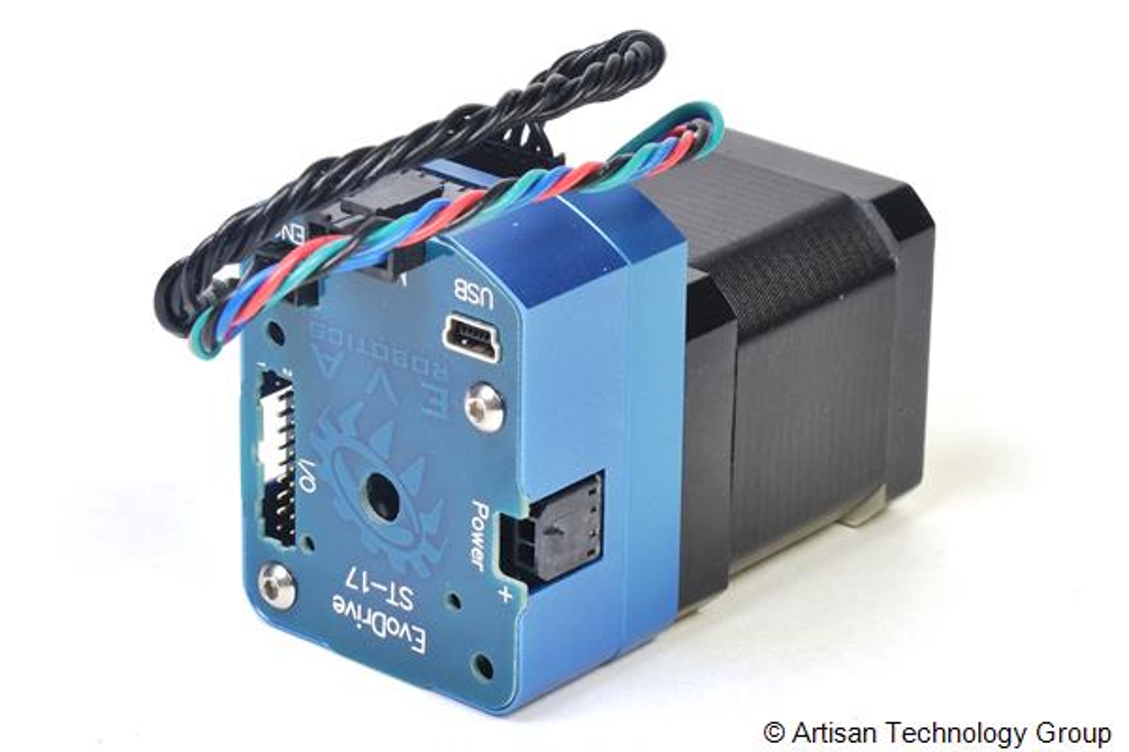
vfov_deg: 16.6
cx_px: 564
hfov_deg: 24.6
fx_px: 2587
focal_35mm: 82
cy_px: 376
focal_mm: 55
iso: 200
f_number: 13
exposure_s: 1/200
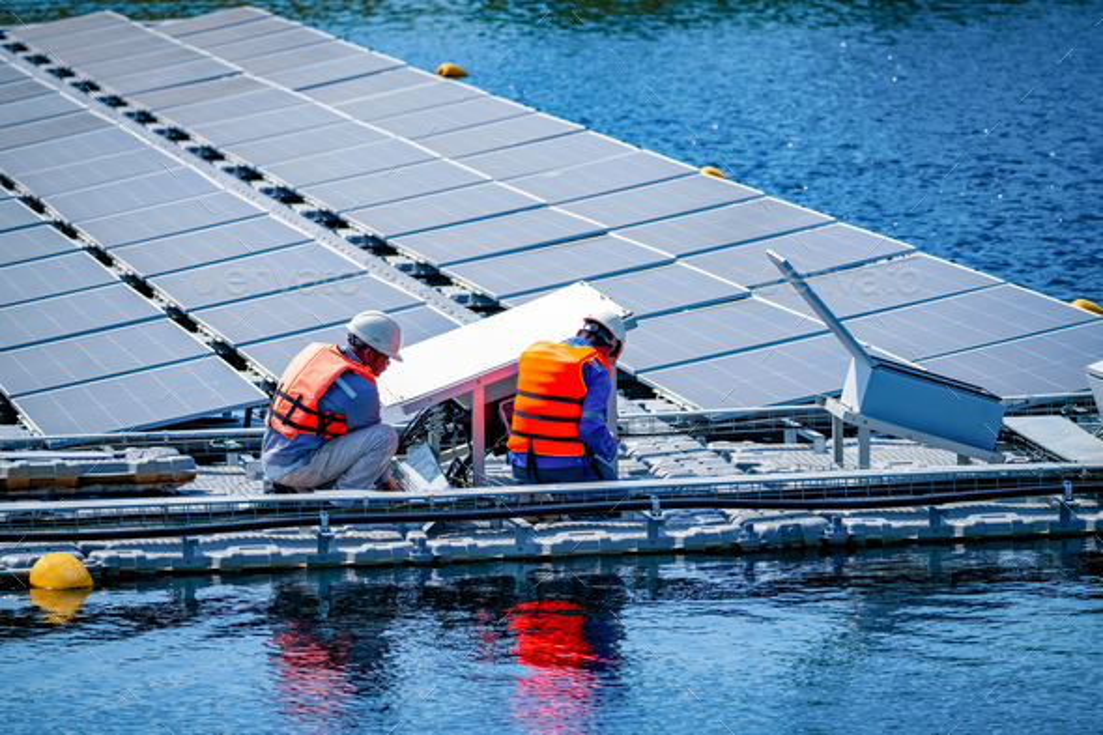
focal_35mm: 240
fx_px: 7345
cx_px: 552
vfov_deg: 5.7
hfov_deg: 8.6
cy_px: 368
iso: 160
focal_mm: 239.8
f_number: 6.3
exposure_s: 1/1025
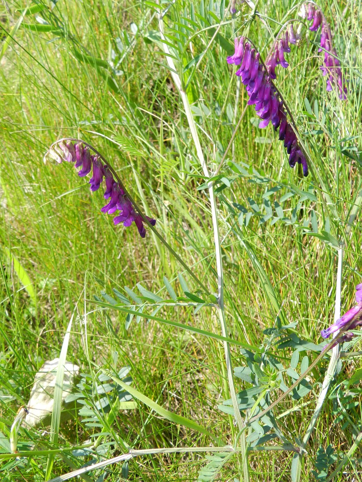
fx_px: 446
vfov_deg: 56.8
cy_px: 241
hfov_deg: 44.2
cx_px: 181
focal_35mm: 32
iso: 160
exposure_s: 1/400
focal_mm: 5.6
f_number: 3.7
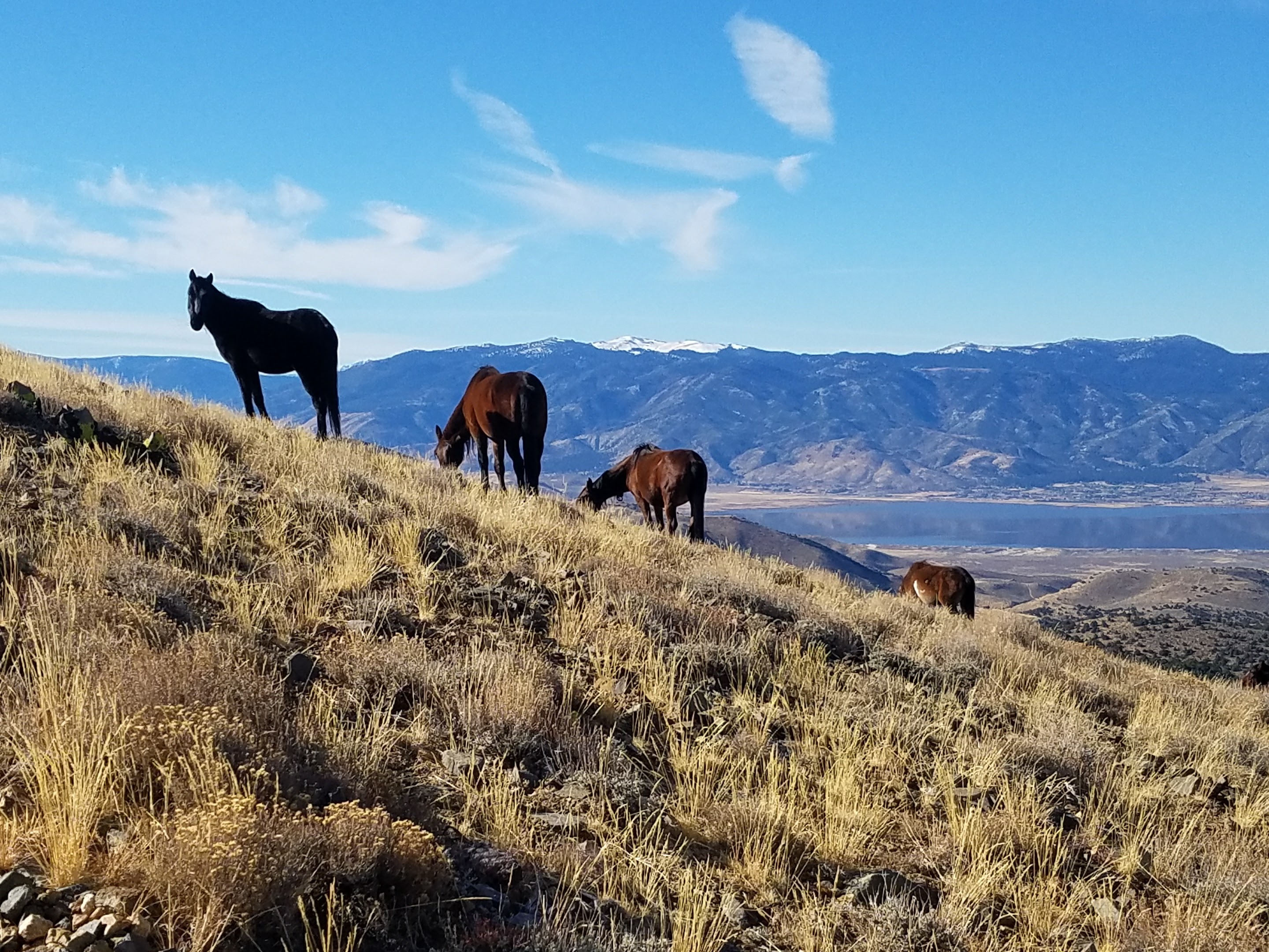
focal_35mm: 26
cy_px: 476
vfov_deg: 53.1
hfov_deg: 67.3
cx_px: 634
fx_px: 953
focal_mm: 4.2
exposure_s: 1/3112
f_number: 1.7
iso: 50
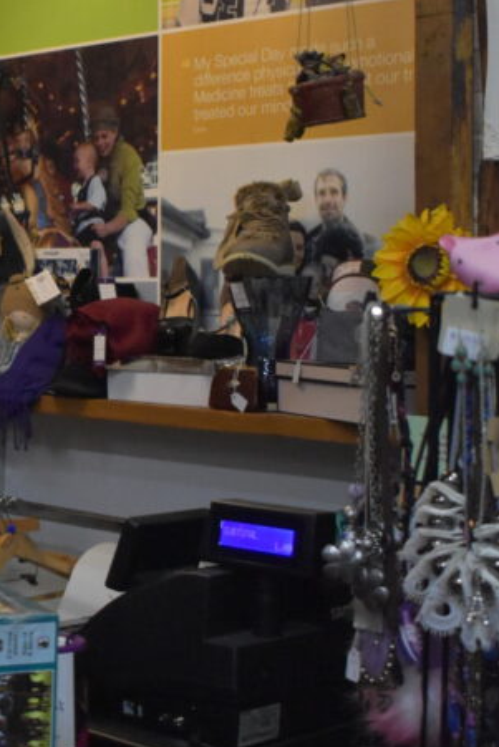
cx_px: -46
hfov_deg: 17.6
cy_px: 210
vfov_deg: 26.7
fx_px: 1558
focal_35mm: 75
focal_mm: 22
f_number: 3.8
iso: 3600
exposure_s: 1/125
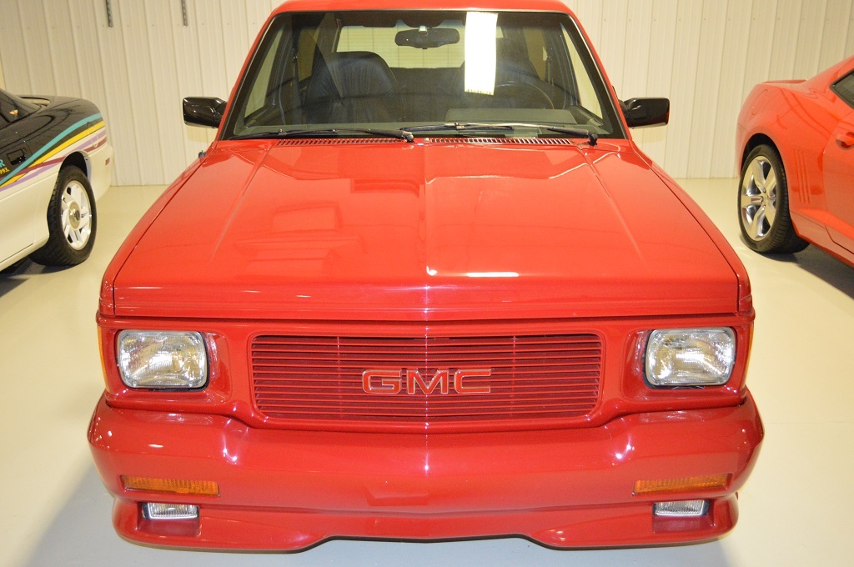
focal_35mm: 33
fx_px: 782
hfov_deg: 57.3
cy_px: 284
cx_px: 427
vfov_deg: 39.9
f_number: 3.8
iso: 3200
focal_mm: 22
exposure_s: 1/60
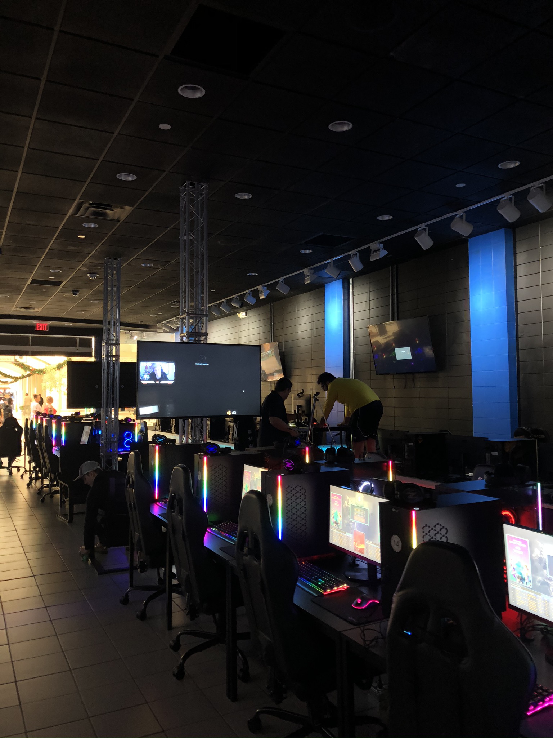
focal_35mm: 28
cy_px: 369
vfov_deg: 63.4
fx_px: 596
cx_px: 276
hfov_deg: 49.7
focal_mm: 3.99
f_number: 1.8
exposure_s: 1/30
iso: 400
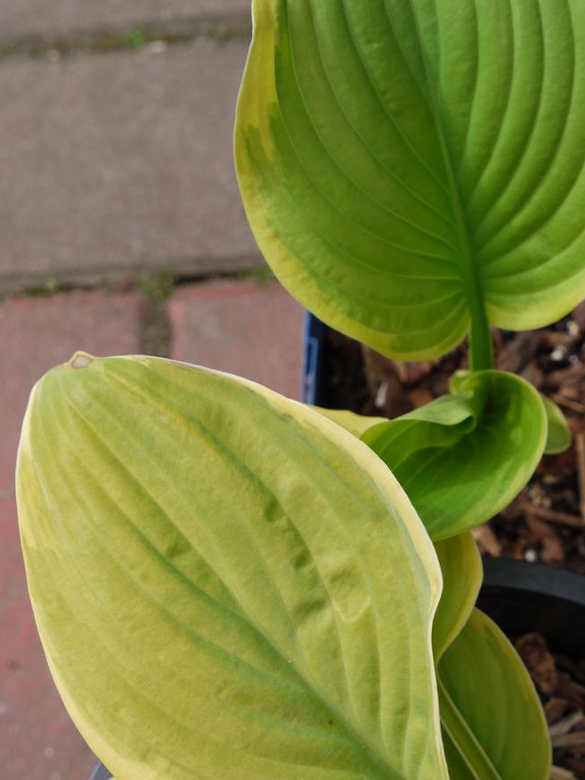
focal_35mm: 89
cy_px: 340
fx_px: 2005
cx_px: 314
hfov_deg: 16.6
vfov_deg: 22.0
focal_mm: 39
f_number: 7.1
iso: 200
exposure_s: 1/320
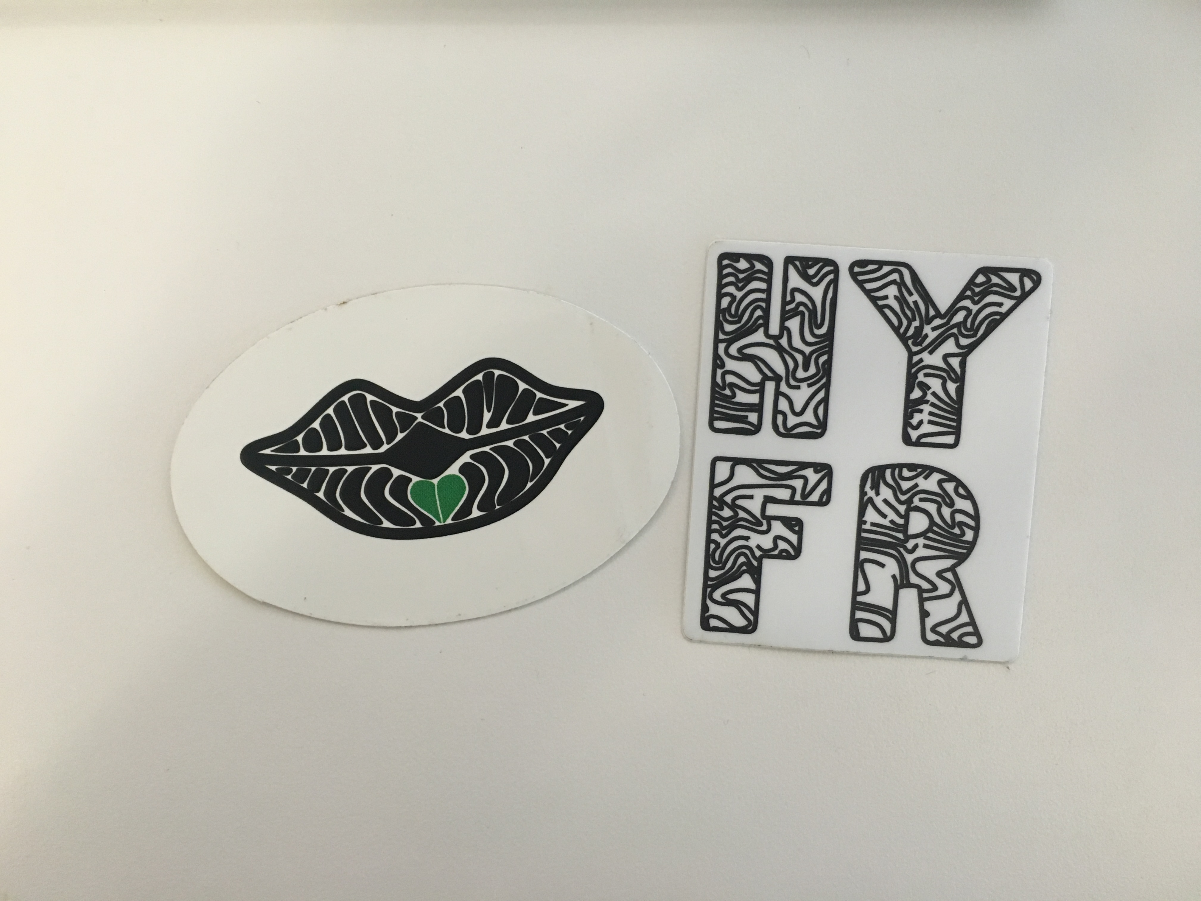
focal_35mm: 29
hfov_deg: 61.7
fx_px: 1006
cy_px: 450
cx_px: 600
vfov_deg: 48.2
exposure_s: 1/30
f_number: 2.2
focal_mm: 4.15
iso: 125
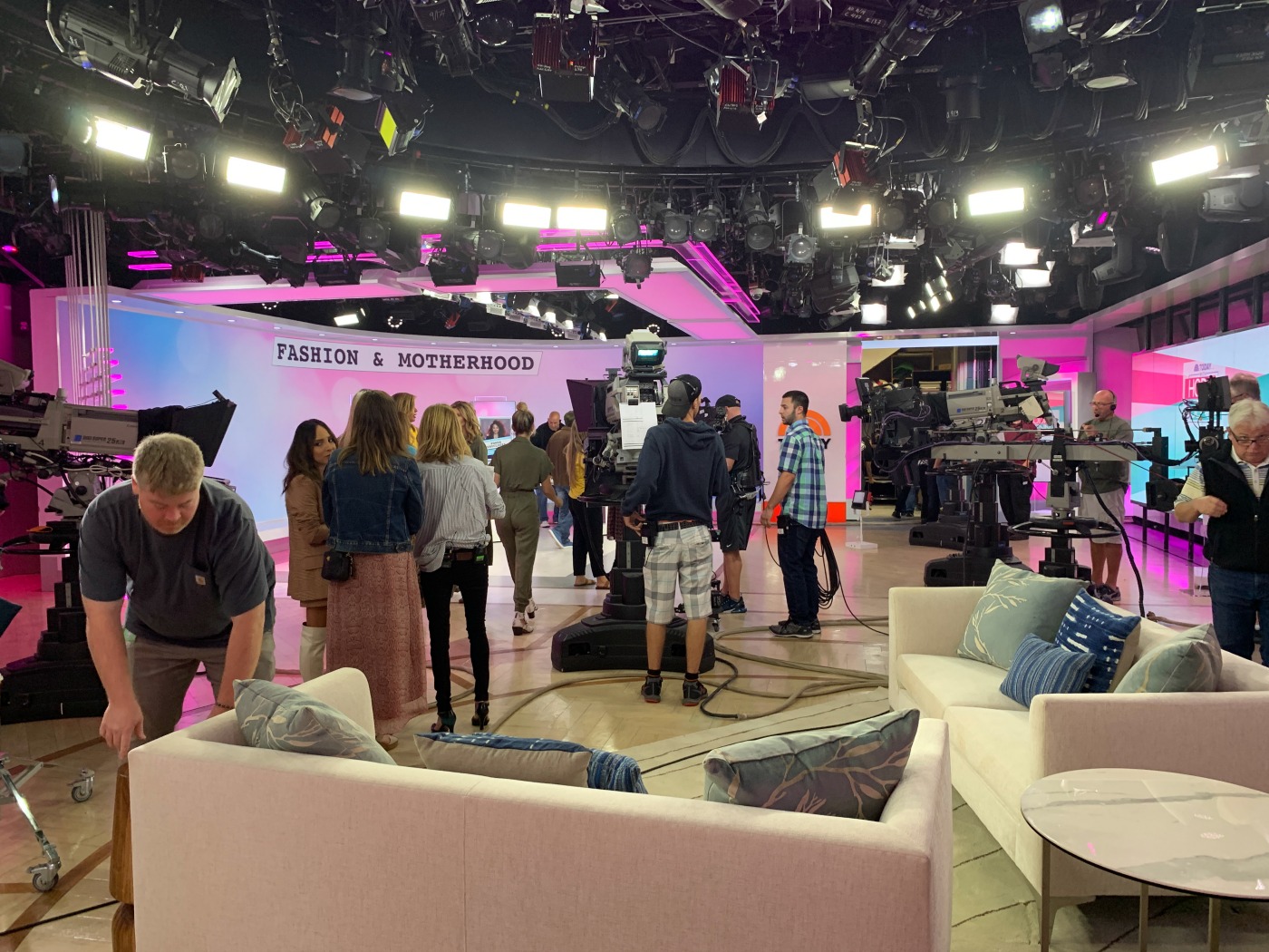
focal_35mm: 26
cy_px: 476
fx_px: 953
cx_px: 634
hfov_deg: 67.3
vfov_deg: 53.1
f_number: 1.8
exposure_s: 1/60
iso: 100
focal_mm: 4.25
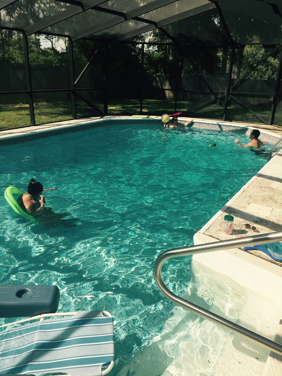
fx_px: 315
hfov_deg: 48.2
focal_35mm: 29
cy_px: 188
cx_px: 141
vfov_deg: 61.7
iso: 32
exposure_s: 1/1721
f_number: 2.2
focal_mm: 4.15
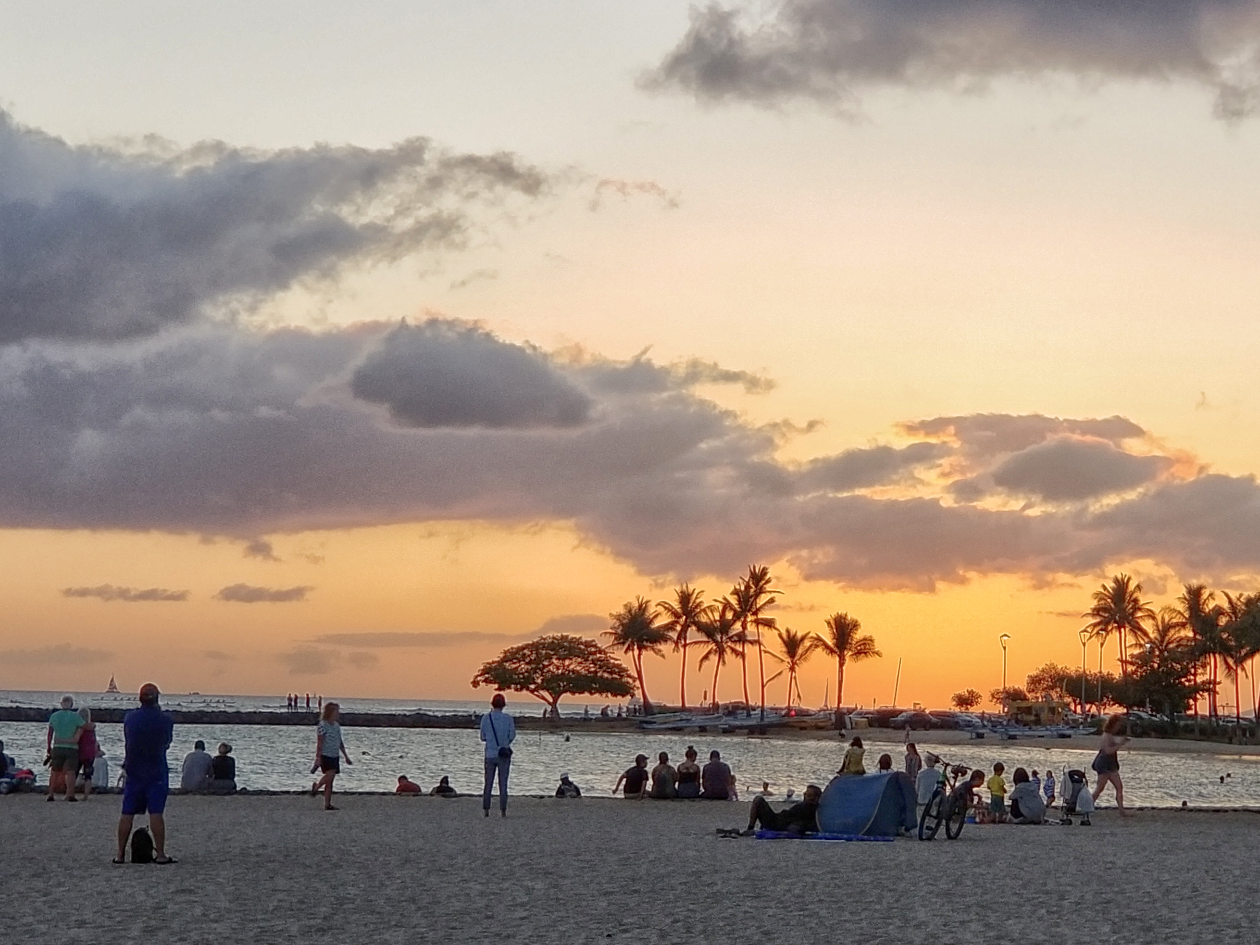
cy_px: 568
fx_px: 2912
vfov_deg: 18.4
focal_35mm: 80
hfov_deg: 24.3
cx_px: 789
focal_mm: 6
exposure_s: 1/120
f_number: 2.4
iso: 32
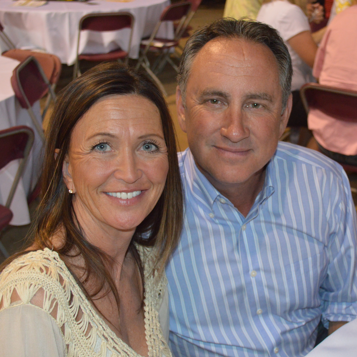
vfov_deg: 30.7
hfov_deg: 30.6
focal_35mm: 56
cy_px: 179
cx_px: 226
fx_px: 649
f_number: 4.5
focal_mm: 29
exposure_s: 1/60
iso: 2000
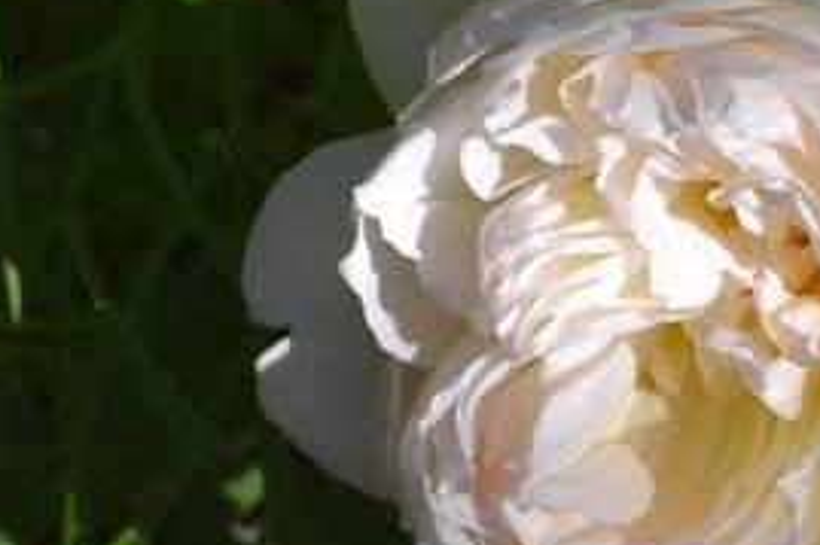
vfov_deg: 2.4
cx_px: 1155
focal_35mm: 569
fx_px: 12952
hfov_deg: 3.6
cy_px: 388
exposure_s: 1/500
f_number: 8
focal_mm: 102
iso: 160
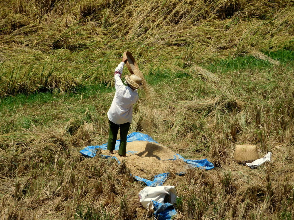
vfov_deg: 9.3
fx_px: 1359
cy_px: 110
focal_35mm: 160
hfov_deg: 12.3
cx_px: 147
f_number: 5.2
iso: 125
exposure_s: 1/1000
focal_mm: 28.5
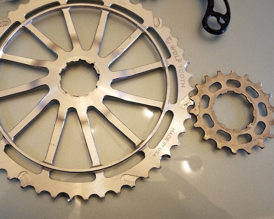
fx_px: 292
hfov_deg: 49.6
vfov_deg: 40.9
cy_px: 83
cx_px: 97
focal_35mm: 36
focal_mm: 4.25
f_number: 1.7
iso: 160
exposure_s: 1/40
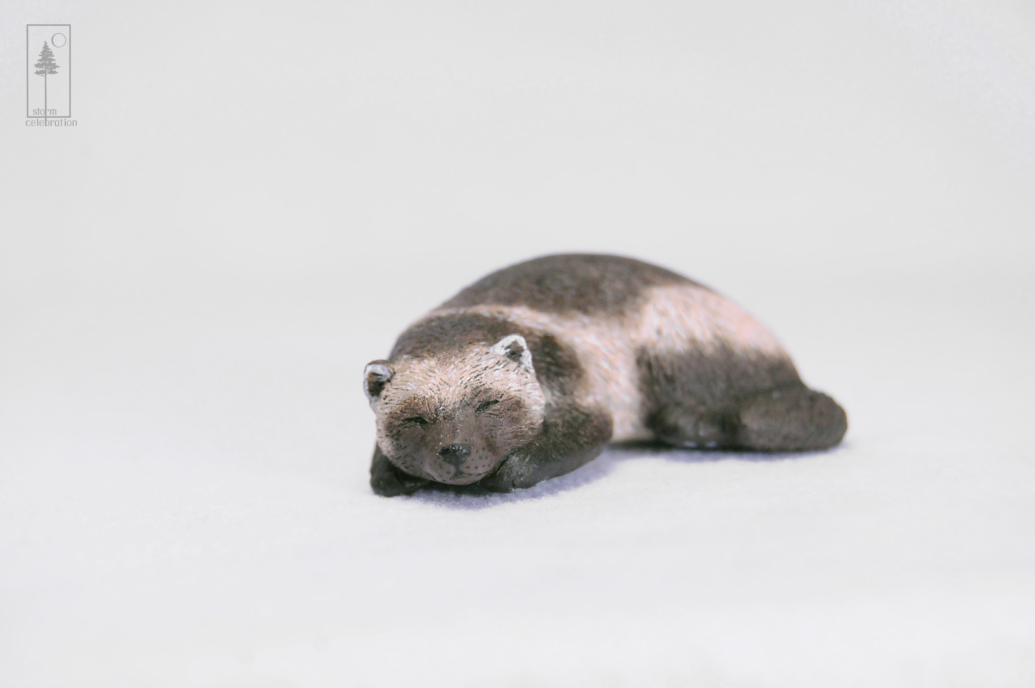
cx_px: 518
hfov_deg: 24.6
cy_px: 344
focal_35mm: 82
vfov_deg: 16.5
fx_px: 2369
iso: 2500
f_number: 8
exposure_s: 1/250
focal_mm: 55
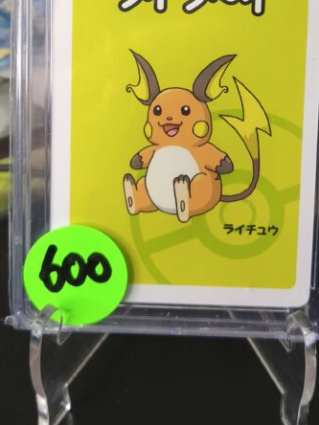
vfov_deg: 21.6
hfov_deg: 16.4
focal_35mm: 90
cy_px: 122
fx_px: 1106
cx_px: 193
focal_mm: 5.35
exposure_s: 1/50
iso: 500
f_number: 1.7
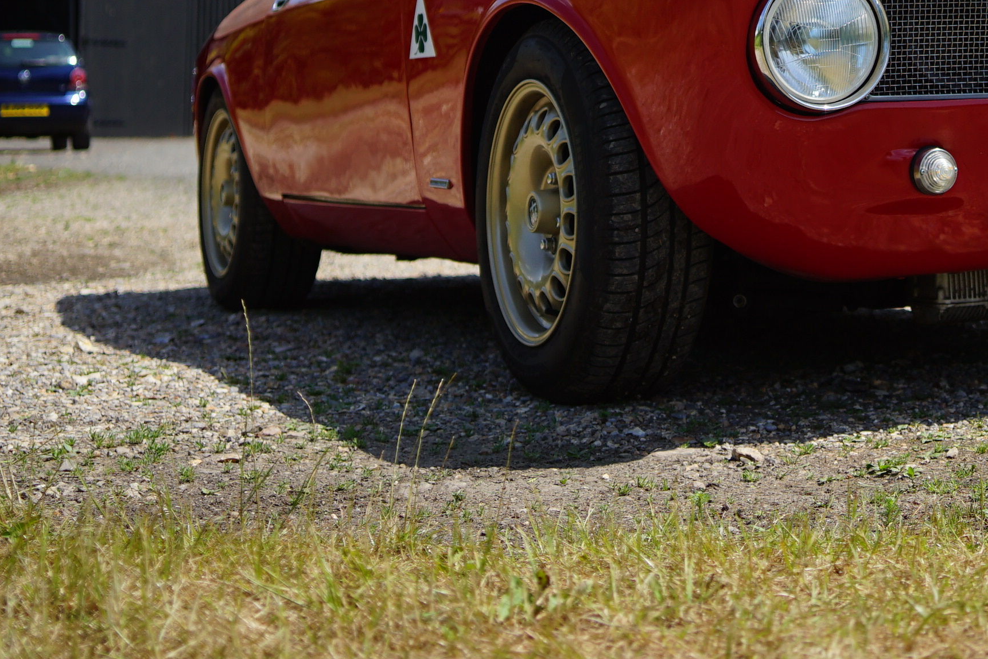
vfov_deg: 16.6
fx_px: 2195
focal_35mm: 80
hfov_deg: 25.0
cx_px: 779
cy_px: -63
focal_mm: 35
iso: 100
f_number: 2.8
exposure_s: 1/2000
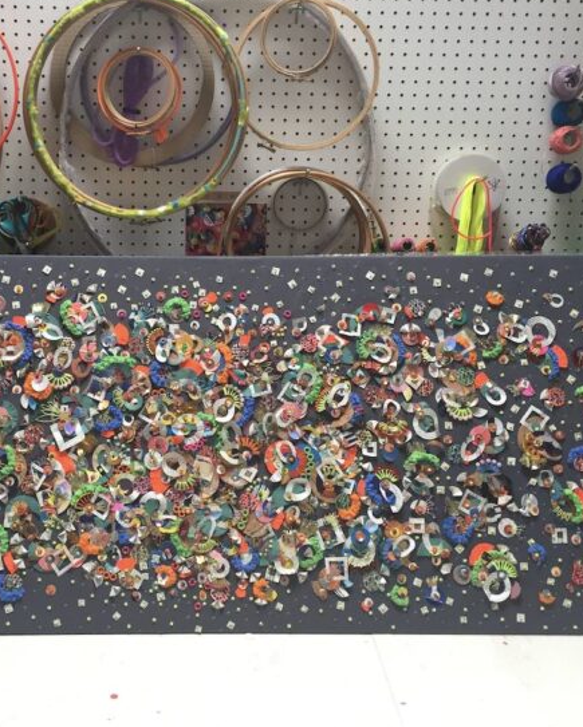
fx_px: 862
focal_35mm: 40
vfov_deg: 45.8
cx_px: 184
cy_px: 345
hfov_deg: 36.9
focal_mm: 4.15
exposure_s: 1/33
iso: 80
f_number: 2.2
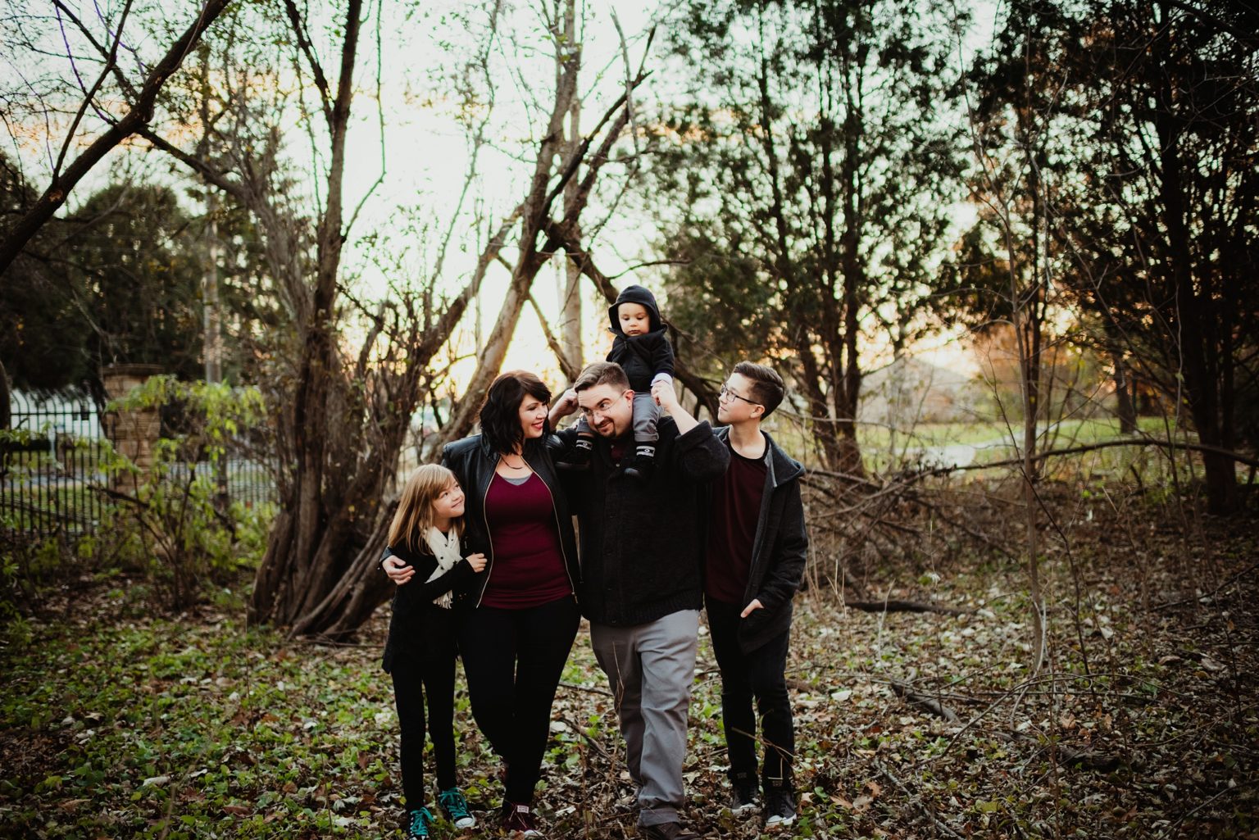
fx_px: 1224
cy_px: 420
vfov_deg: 37.9
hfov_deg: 54.4
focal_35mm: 35
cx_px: 630
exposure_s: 1/250
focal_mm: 35
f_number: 1.4
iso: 800
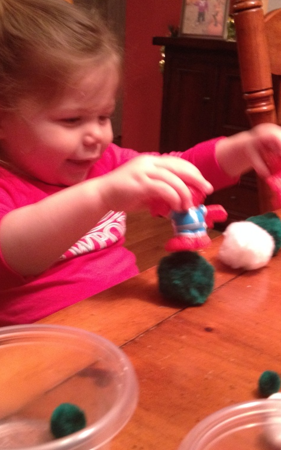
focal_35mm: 50
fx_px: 613
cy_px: 226
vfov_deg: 40.3
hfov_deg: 25.8
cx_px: 175
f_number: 2.4
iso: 320
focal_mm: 4.28
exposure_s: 1/20
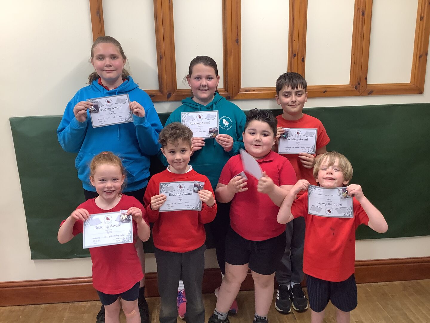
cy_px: 162
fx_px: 385
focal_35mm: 31
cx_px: 215
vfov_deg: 45.4
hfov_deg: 58.4
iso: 100
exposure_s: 1/50
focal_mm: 3.3
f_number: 2.4
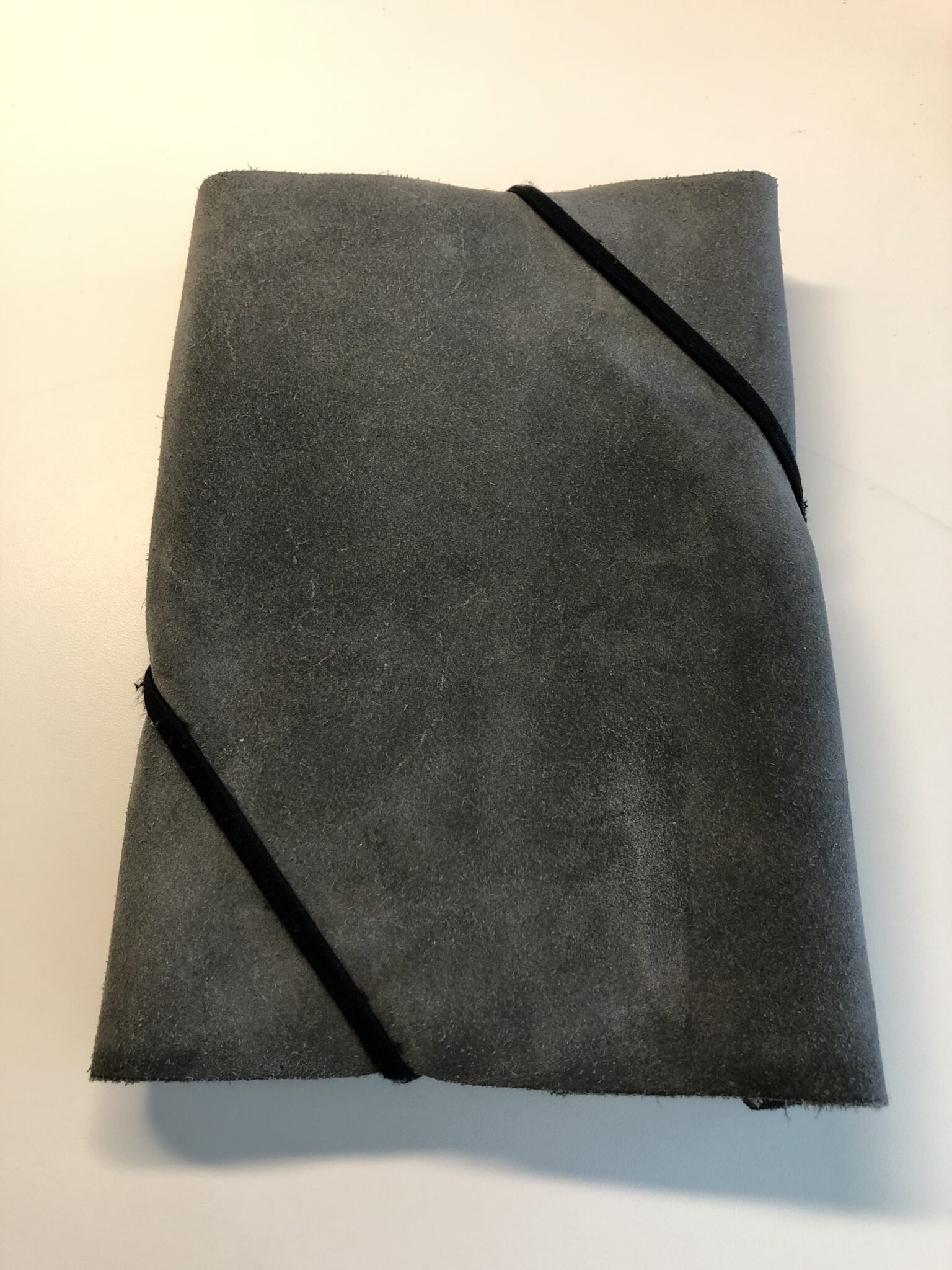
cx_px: 476
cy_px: 635
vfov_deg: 63.4
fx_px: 1027
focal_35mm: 28
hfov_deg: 49.7
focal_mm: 3.99
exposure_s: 1/17
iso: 40
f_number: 1.8
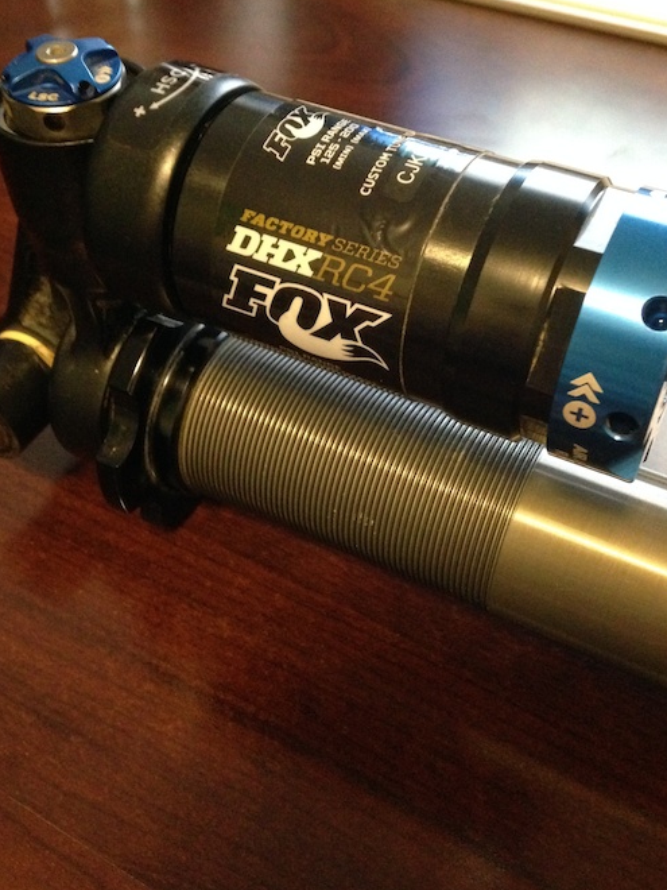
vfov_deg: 46.8
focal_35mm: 40
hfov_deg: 35.9
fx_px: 1028
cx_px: 353
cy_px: 425
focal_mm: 4.12
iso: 640
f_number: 2.4
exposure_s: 1/15
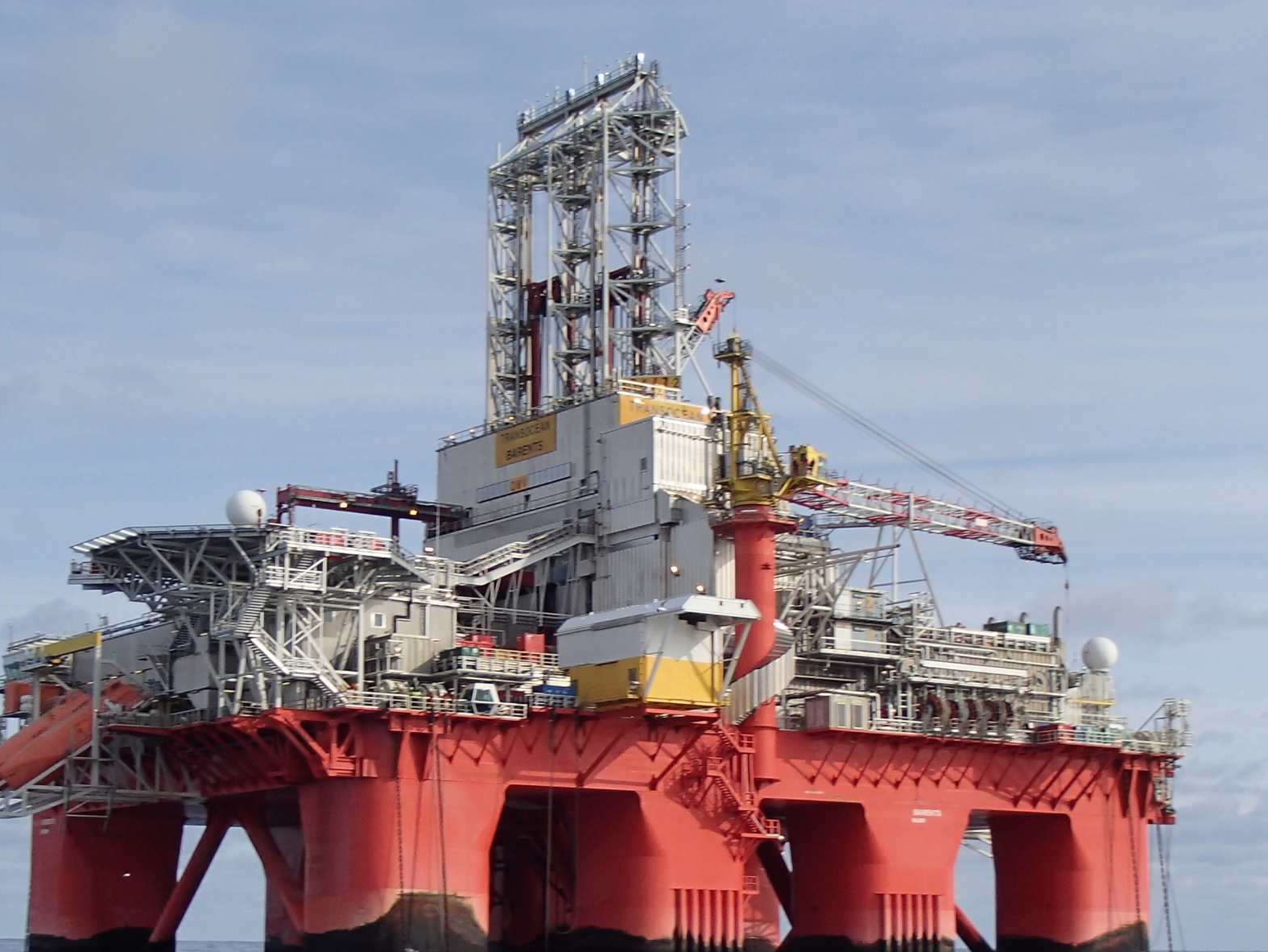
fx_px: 2382
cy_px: 708
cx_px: 619
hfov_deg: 29.8
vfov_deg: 22.4
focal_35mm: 65
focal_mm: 7.28
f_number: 13
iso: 100
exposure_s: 1/125
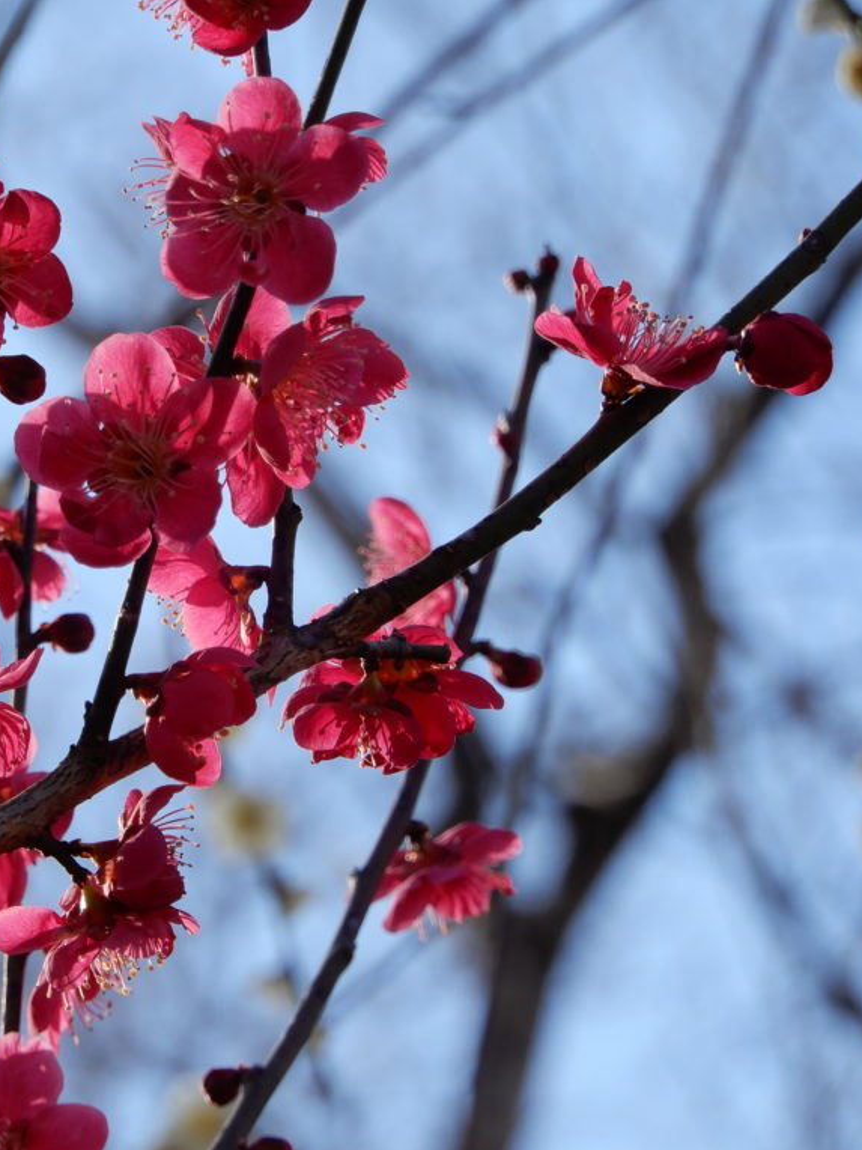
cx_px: 202
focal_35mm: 335
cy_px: 577
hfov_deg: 4.4
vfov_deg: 5.9
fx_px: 11123
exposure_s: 1/250
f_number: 5.6
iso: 80
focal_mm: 44.6
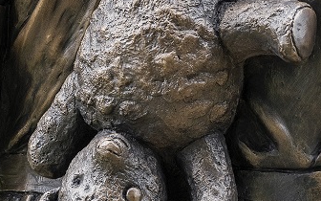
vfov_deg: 2.0
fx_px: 5774
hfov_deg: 3.2
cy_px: -134
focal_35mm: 660
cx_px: 213
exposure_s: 1/125
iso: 200
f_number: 5
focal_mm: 145
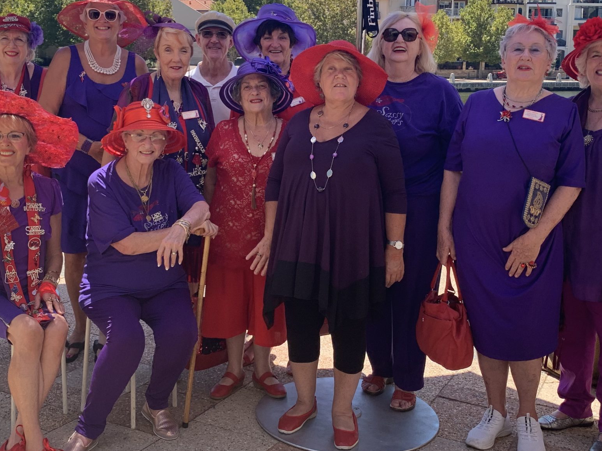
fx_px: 748
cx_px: 299
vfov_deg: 33.4
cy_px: 163
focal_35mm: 43
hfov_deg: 43.9
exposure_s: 1/1076
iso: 25
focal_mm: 4.25
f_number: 1.8
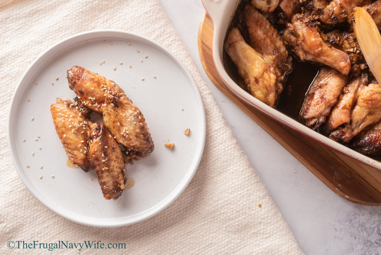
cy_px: 128
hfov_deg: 39.6
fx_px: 529
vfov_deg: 27.0
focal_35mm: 50
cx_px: 190
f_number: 5.6
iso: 125
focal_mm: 50
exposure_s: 1/125
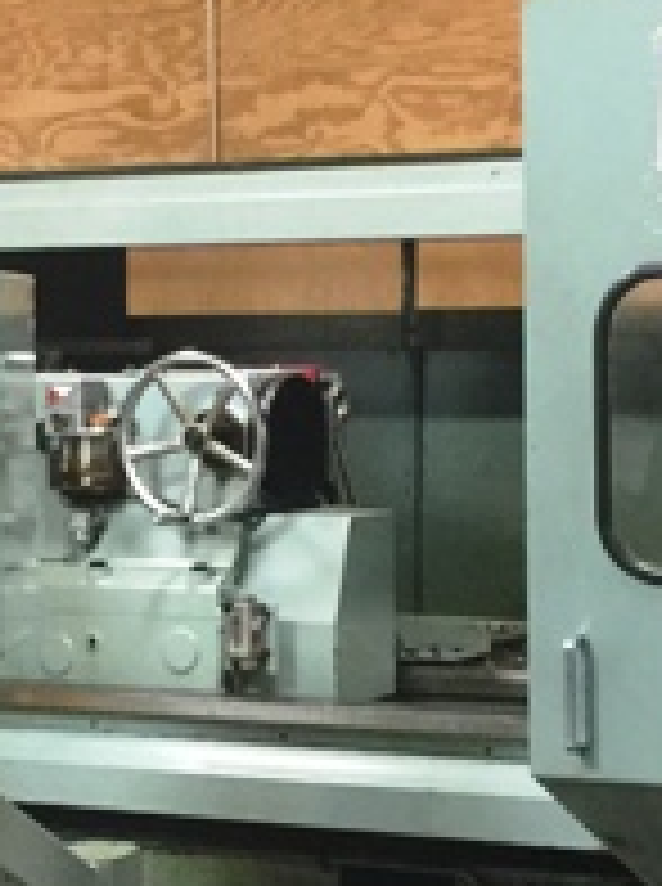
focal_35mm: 118
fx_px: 3019
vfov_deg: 16.6
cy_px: 657
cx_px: 261
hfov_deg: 12.5
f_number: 2.2
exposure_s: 1/15
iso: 125
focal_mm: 4.15
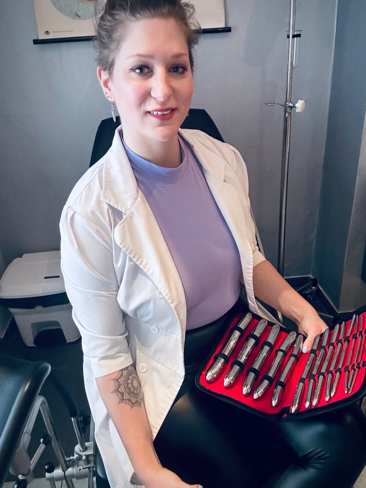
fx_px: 423
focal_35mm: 30
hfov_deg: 46.8
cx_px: 183
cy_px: 244
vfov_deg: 60.0
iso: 250
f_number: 1.9
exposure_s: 1/33
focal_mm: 2.69
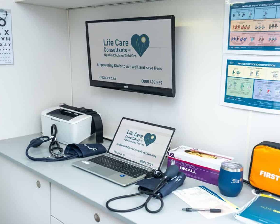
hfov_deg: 49.1
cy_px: 110
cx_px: 132
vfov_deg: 40.1
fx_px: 307
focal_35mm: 37
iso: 320
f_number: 3.2
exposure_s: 1/125
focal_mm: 21.3
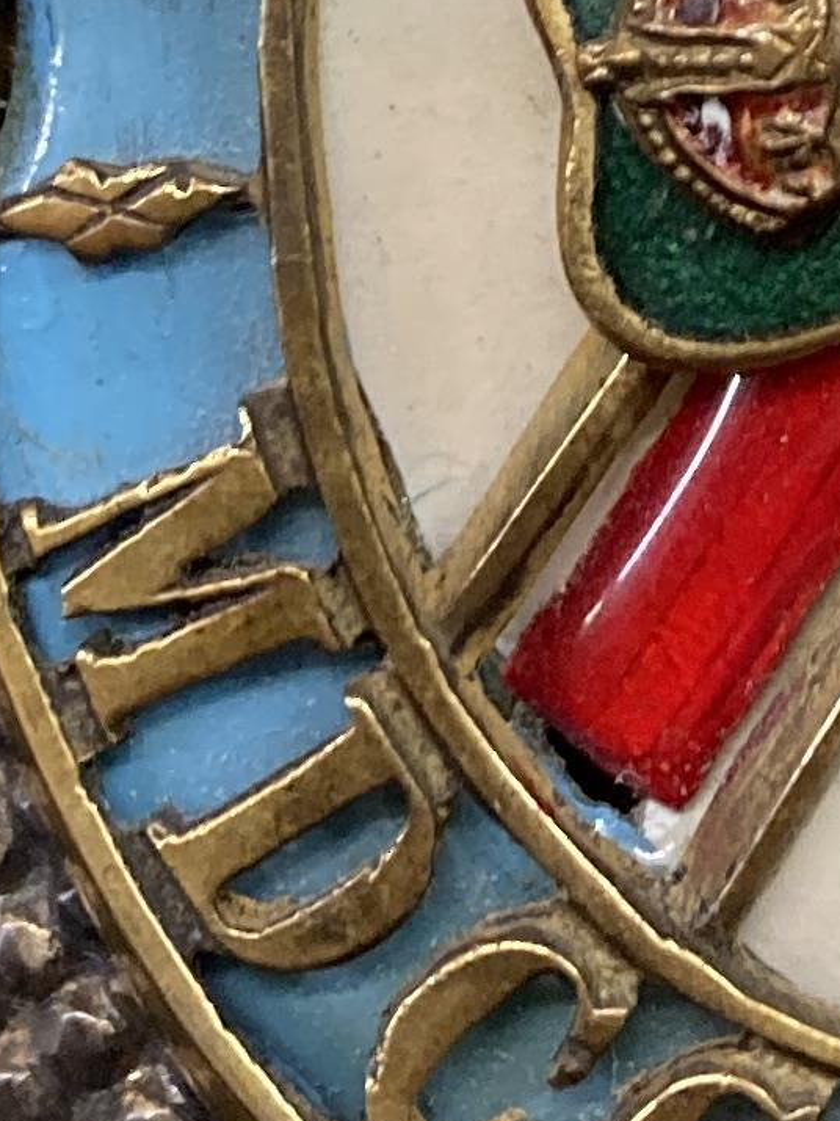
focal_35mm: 158
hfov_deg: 9.3
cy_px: -411
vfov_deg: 12.1
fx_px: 5114
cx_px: 876
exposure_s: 1/50
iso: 160
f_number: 1.8
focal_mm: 3.99
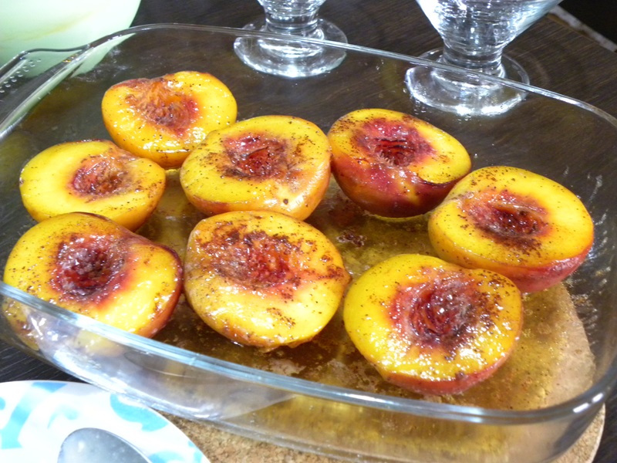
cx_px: 308
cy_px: 232
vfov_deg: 28.0
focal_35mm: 52
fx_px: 927
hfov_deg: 36.8
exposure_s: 1/24.6
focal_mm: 9.2
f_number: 3.5
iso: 400
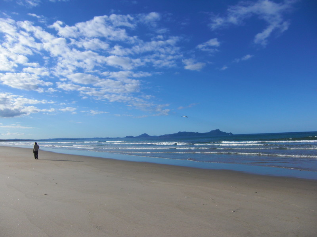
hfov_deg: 63.4
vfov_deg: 49.7
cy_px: 118
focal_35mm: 28
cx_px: 158
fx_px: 256
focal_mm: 4.9
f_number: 7
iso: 50
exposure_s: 1/320
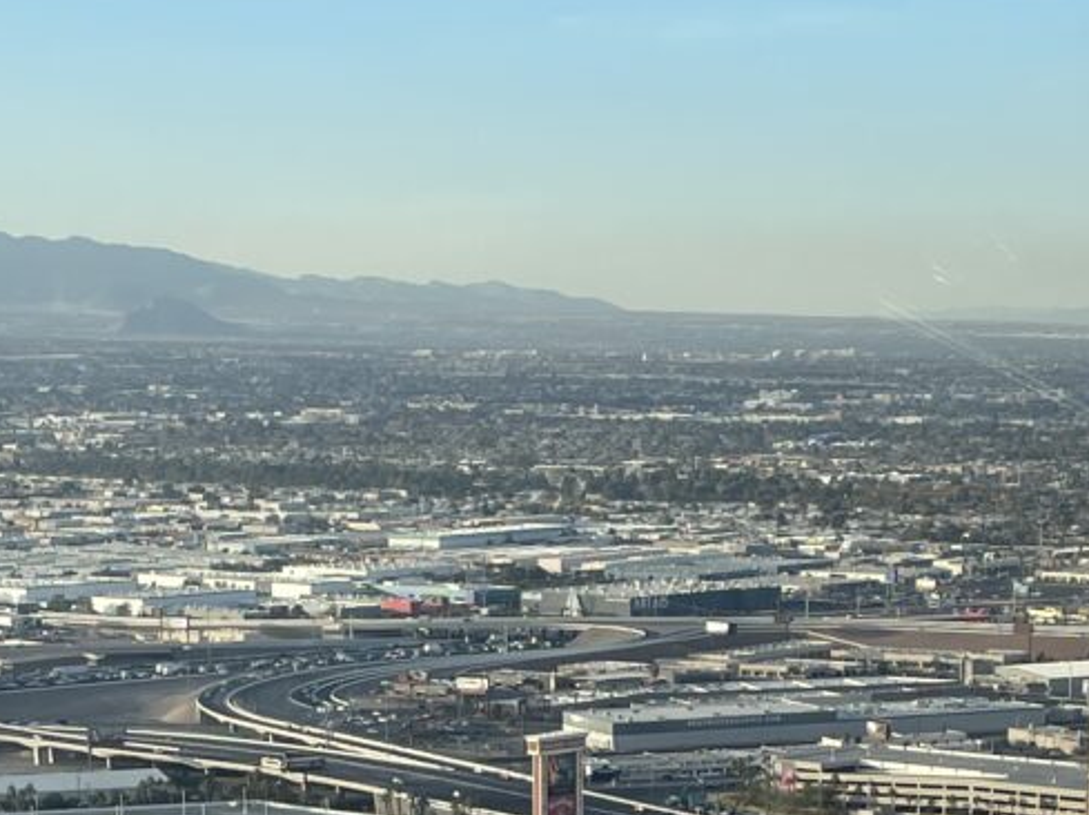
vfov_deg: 12.7
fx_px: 3427
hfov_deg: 18.1
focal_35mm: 109
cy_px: 1285
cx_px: 595
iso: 32
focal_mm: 4.2
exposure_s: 1/801
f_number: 1.6
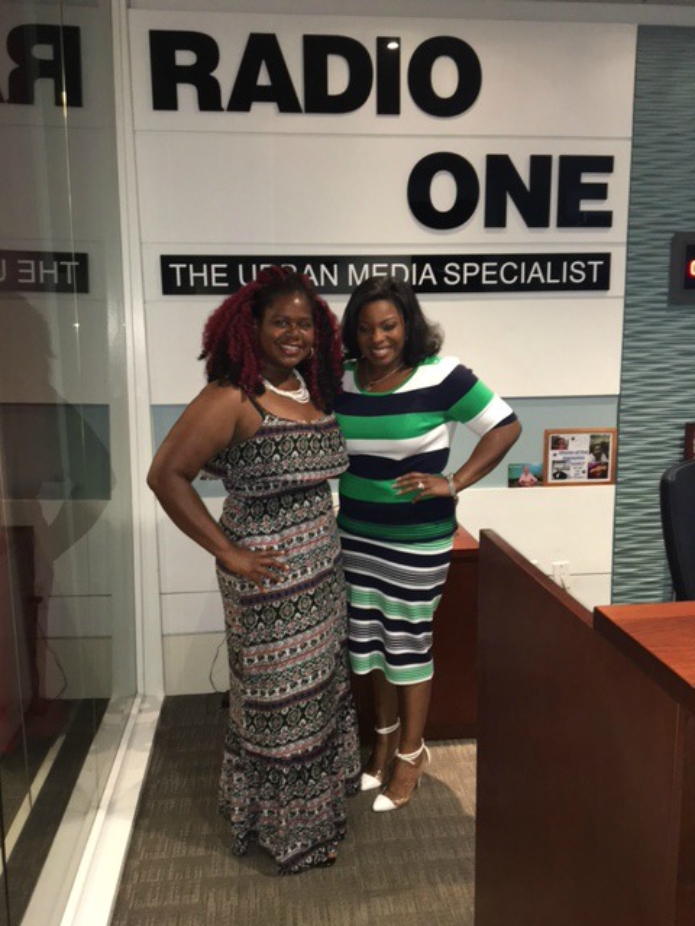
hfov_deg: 48.2
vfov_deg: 61.7
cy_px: 463
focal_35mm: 29
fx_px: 776
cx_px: 348
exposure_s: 1/16
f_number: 2.2
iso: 160
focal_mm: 4.15
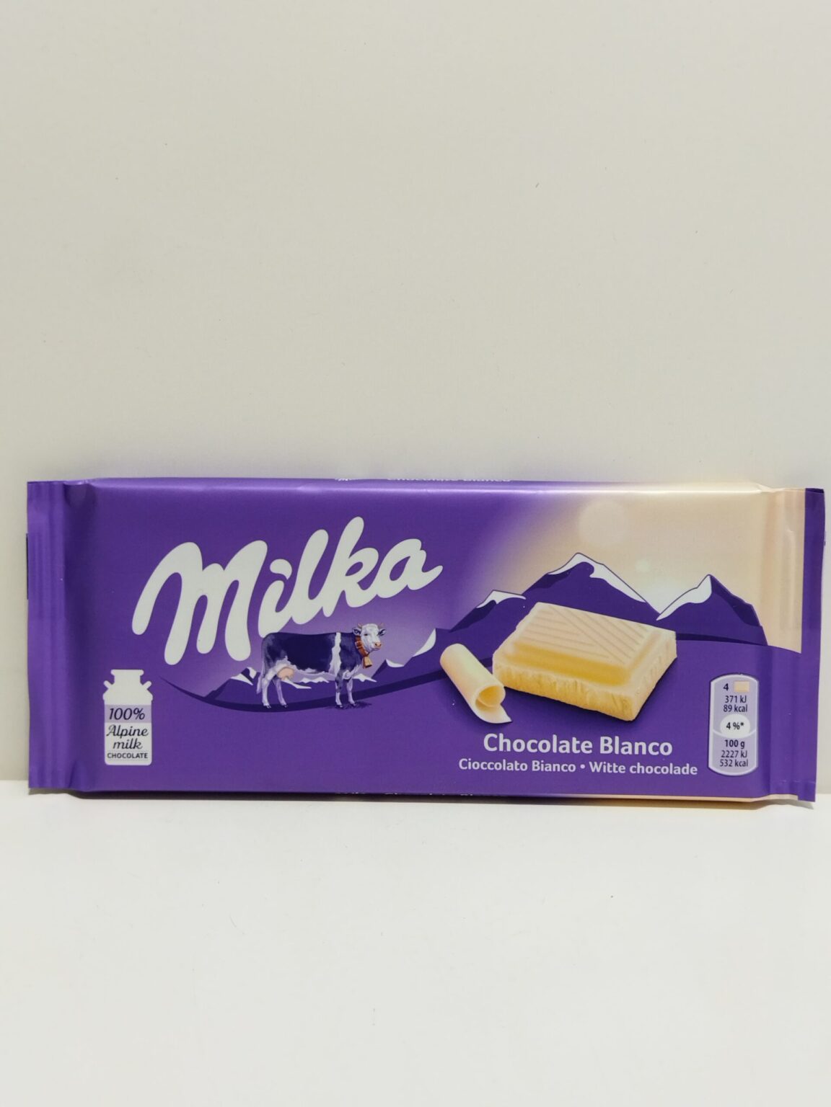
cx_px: 416
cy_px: 554
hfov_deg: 51.4
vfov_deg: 65.3
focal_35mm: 27
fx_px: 864
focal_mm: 4.71
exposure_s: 1/100
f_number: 1.79
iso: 103
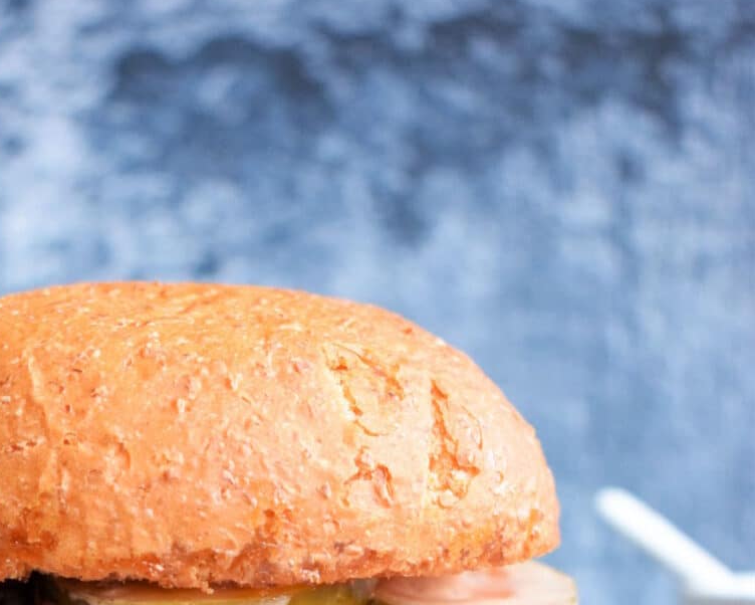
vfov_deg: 16.1
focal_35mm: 92
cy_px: 718
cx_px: 243
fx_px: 2056
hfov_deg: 20.7
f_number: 4.5
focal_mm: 32
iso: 3200
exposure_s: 1/60
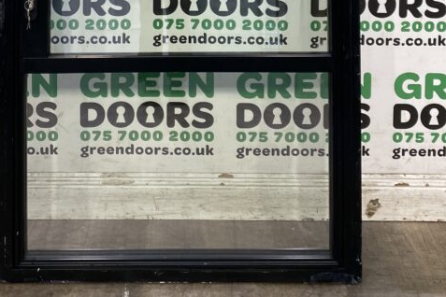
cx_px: 175
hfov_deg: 34.4
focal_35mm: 58
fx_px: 718
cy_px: -132
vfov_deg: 20.5
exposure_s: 1/100
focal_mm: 4.25
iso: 50
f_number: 1.8
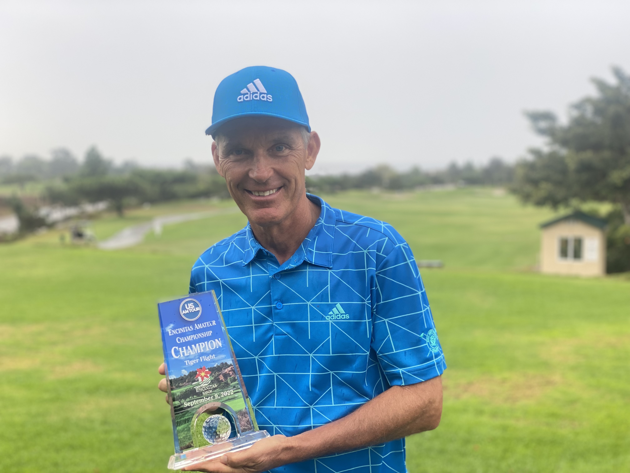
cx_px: 315
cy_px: 236
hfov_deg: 36.8
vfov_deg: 28.0
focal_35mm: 52
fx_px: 946
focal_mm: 6
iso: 25
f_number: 2
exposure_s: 1/122
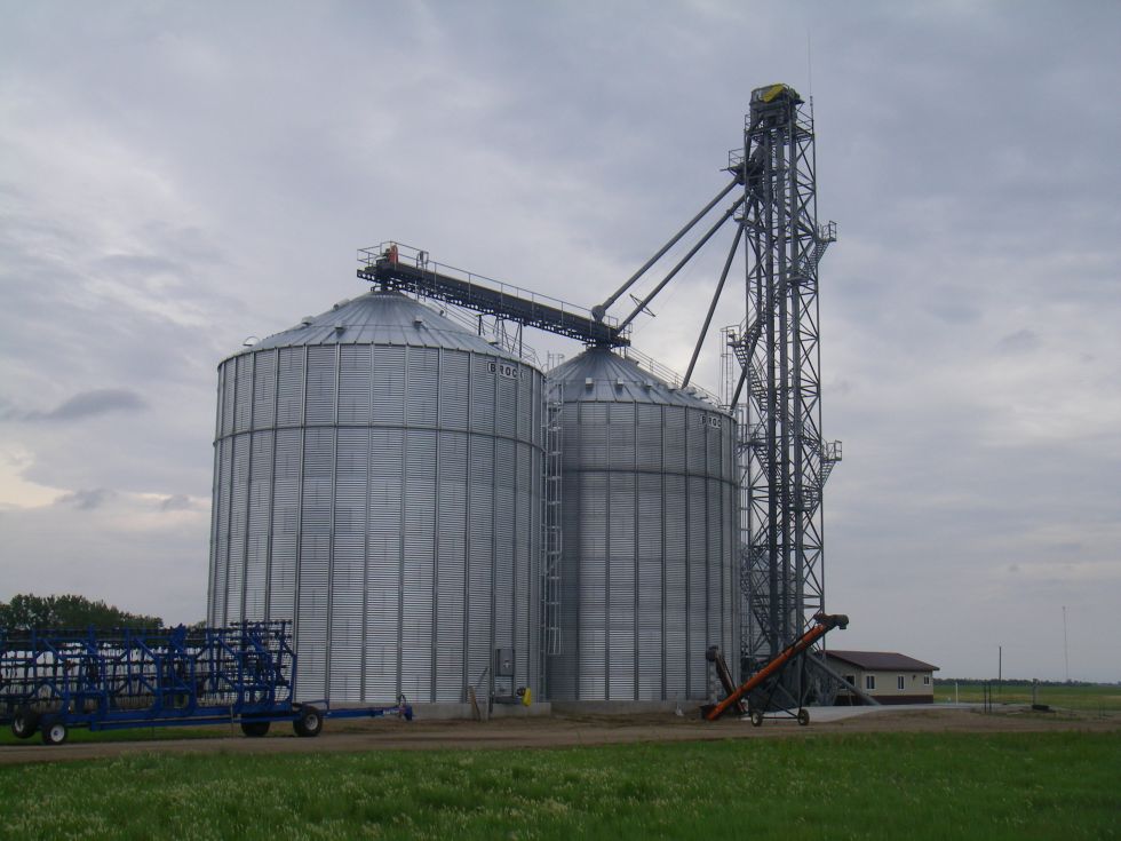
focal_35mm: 49
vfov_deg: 29.7
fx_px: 1587
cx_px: 560
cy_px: 420
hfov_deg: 38.9
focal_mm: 8.1
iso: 64
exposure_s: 1/160
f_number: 7
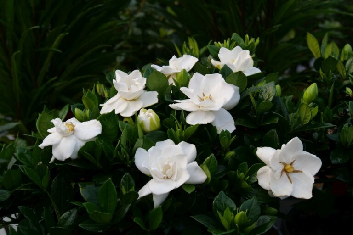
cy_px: 118
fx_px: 726
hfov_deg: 27.3
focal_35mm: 74
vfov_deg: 18.4
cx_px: 176
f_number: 5.6
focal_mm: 37
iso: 200
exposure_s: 1/160
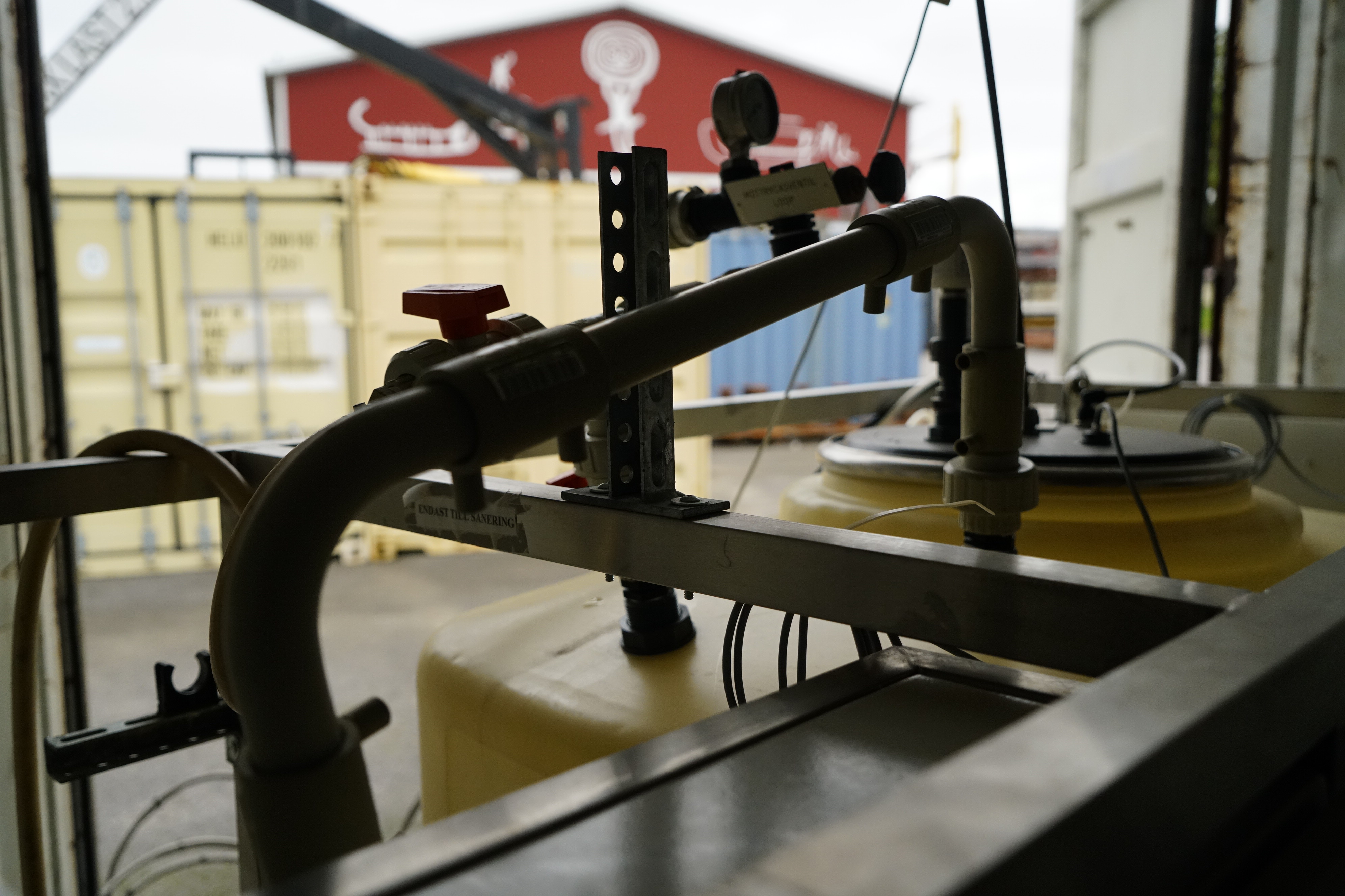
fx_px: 1158
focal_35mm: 31
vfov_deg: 42.3
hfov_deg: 60.3
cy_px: 448
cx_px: 672
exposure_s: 1/2500
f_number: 4
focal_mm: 31
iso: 2000
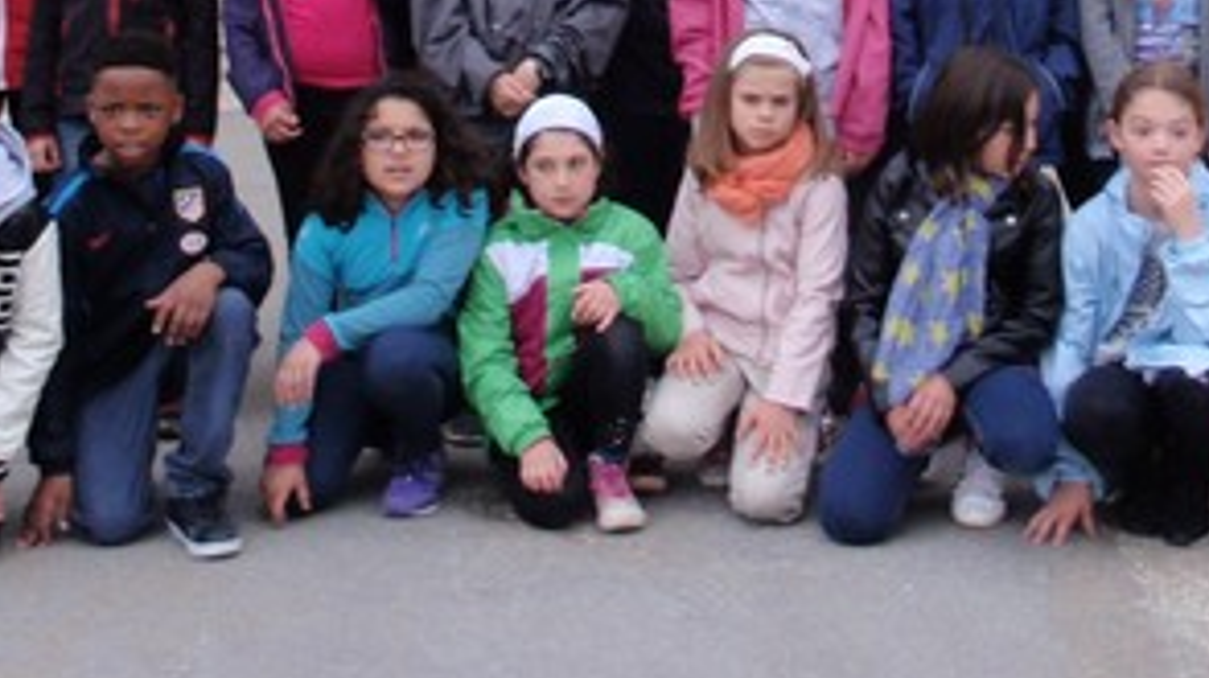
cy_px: -456
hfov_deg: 25.6
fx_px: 2659
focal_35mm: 83
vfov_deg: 13.4
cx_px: 720
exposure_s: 1/100
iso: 64
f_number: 3.2
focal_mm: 5
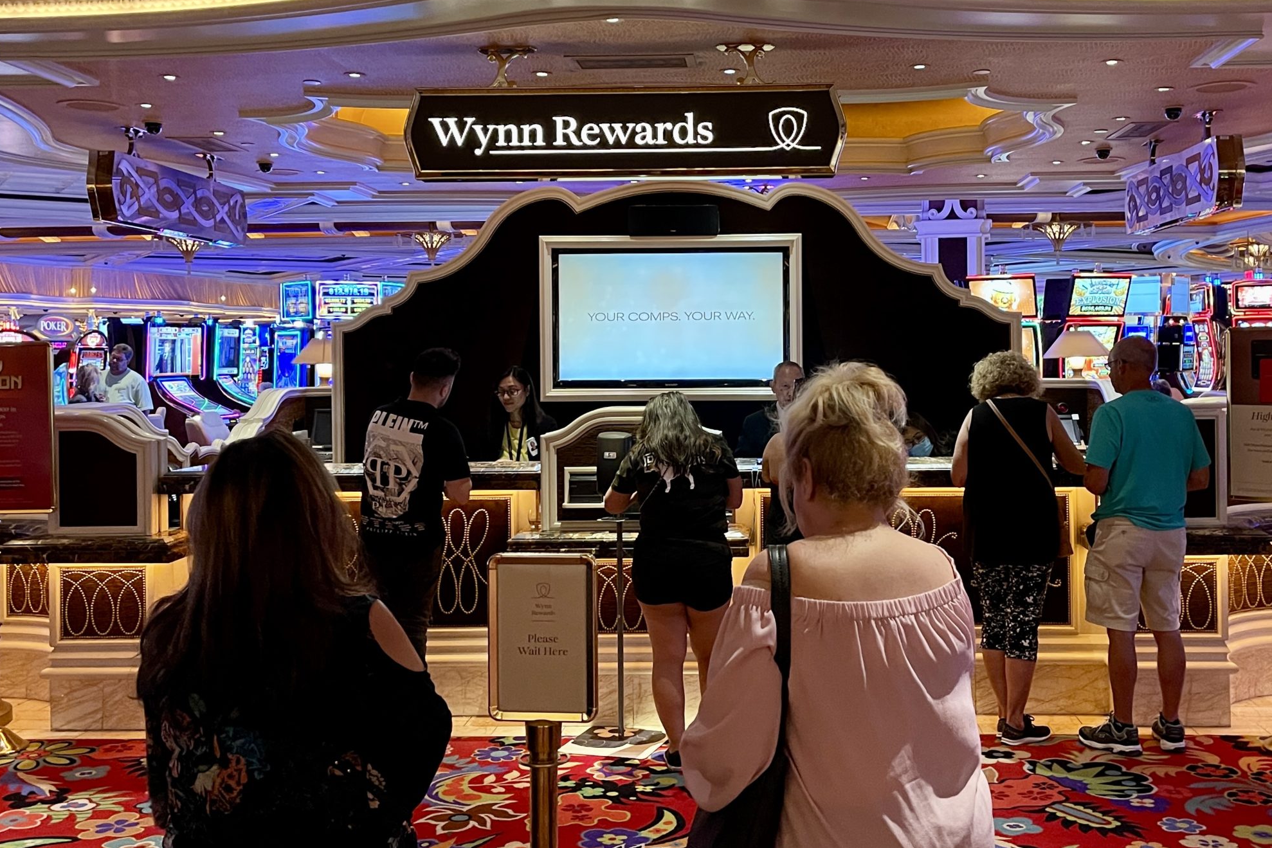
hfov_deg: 65.5
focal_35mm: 28
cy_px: 371
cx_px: 634
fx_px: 989
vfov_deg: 46.3
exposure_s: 1/60
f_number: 1.6
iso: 500
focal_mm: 5.1
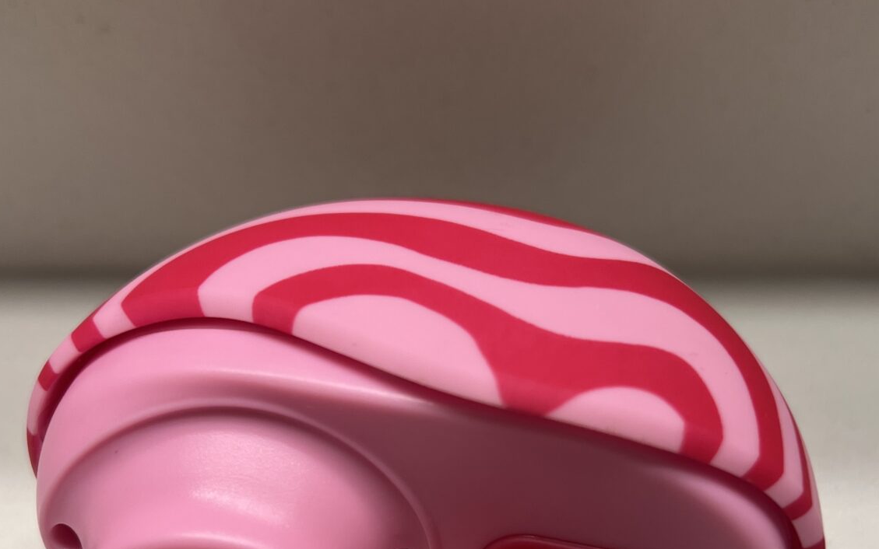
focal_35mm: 50
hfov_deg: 40.3
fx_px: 1198
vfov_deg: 25.2
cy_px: 466
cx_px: 444
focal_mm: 5.7
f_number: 1.5
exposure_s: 1/120
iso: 50
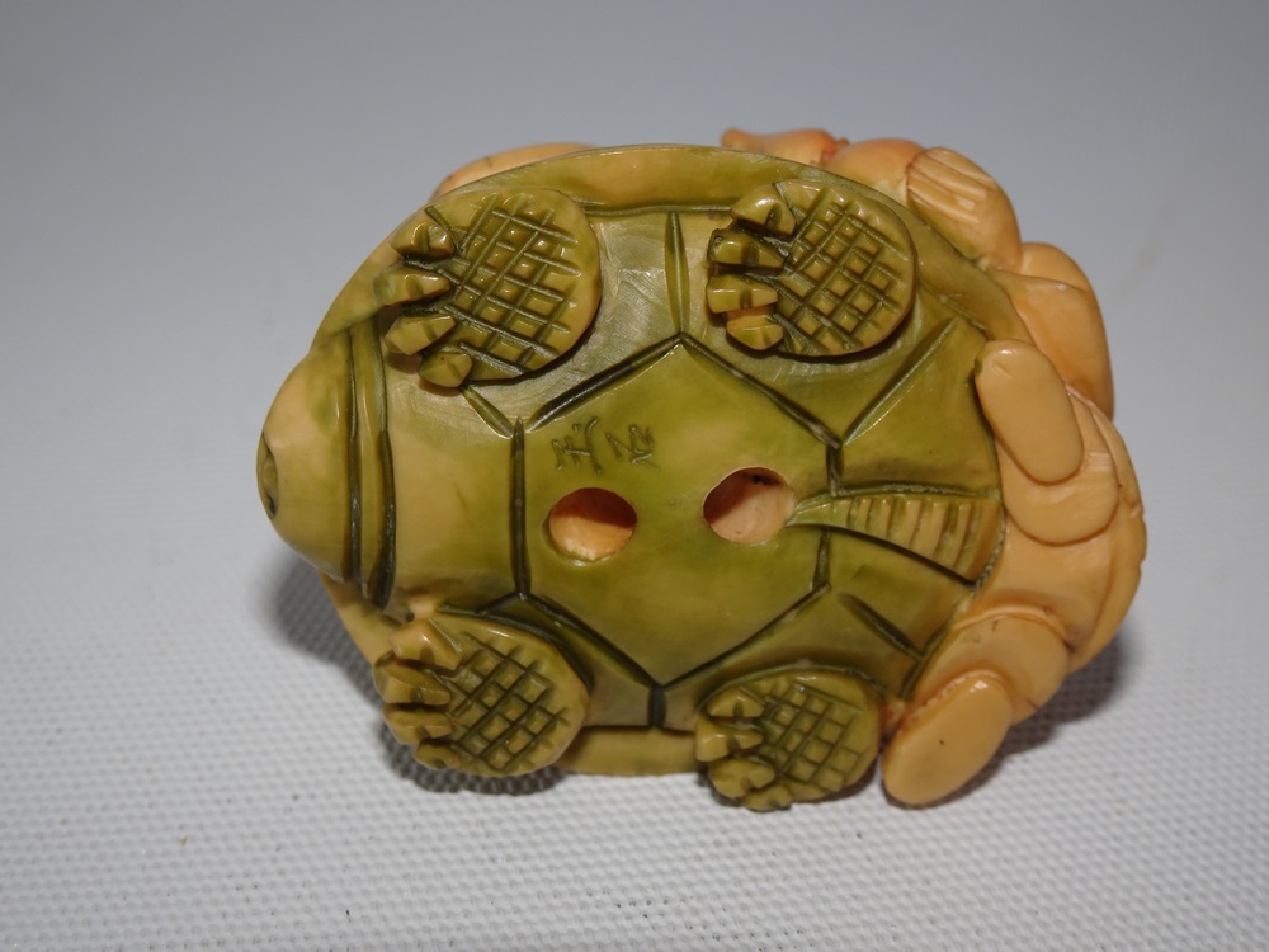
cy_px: 476
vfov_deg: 25.2
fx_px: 2126
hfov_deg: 33.2
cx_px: 634
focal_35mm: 58
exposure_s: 1/60
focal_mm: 9.87
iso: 80
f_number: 4.5
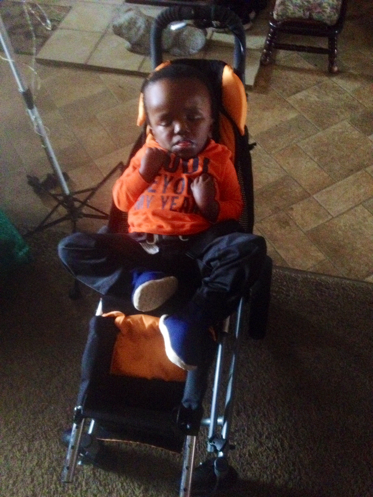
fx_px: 503
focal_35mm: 35
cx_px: 186
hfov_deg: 40.7
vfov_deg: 52.6
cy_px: 248
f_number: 2.4
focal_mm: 4.28
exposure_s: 1/15
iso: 800
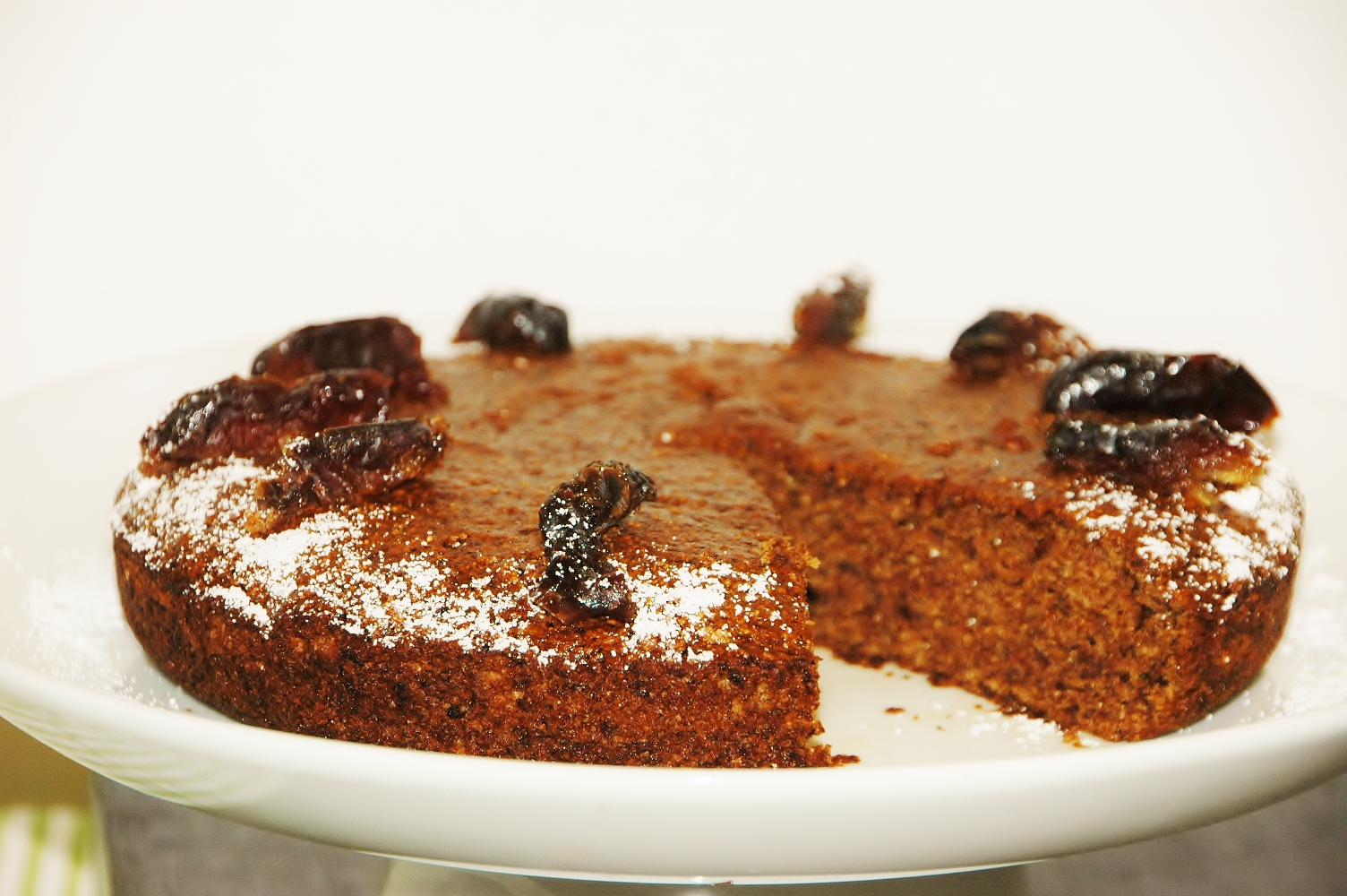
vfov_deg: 7.6
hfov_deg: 11.4
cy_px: 448
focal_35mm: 180
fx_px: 6729
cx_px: 674
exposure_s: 1/60
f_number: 6
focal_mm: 120
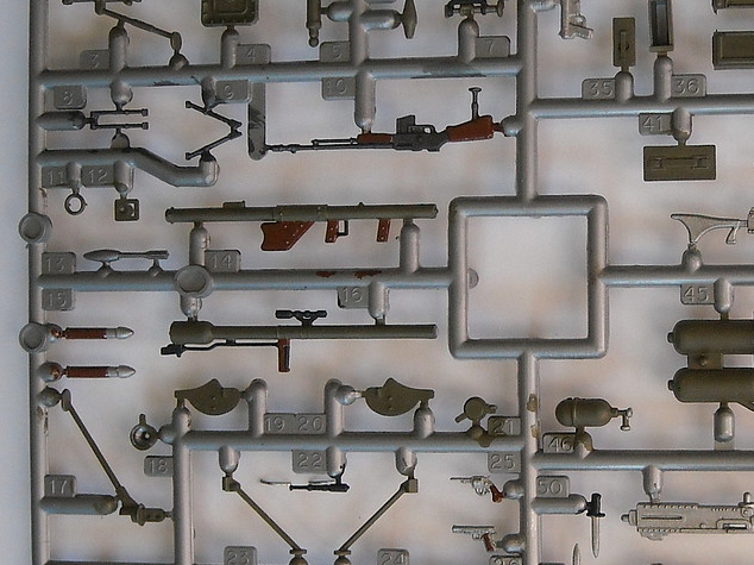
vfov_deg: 14.9
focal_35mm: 99
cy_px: 282
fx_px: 2156
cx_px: 667
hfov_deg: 19.5
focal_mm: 7.92
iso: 259
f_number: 3.2
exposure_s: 1/141
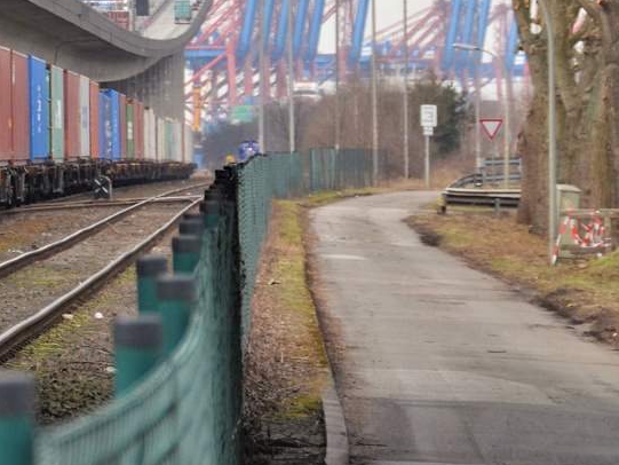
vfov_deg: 4.0
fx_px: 6590
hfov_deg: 5.3
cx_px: -278
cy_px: -46
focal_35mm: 368
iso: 400
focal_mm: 85
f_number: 5.6
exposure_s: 1/1250
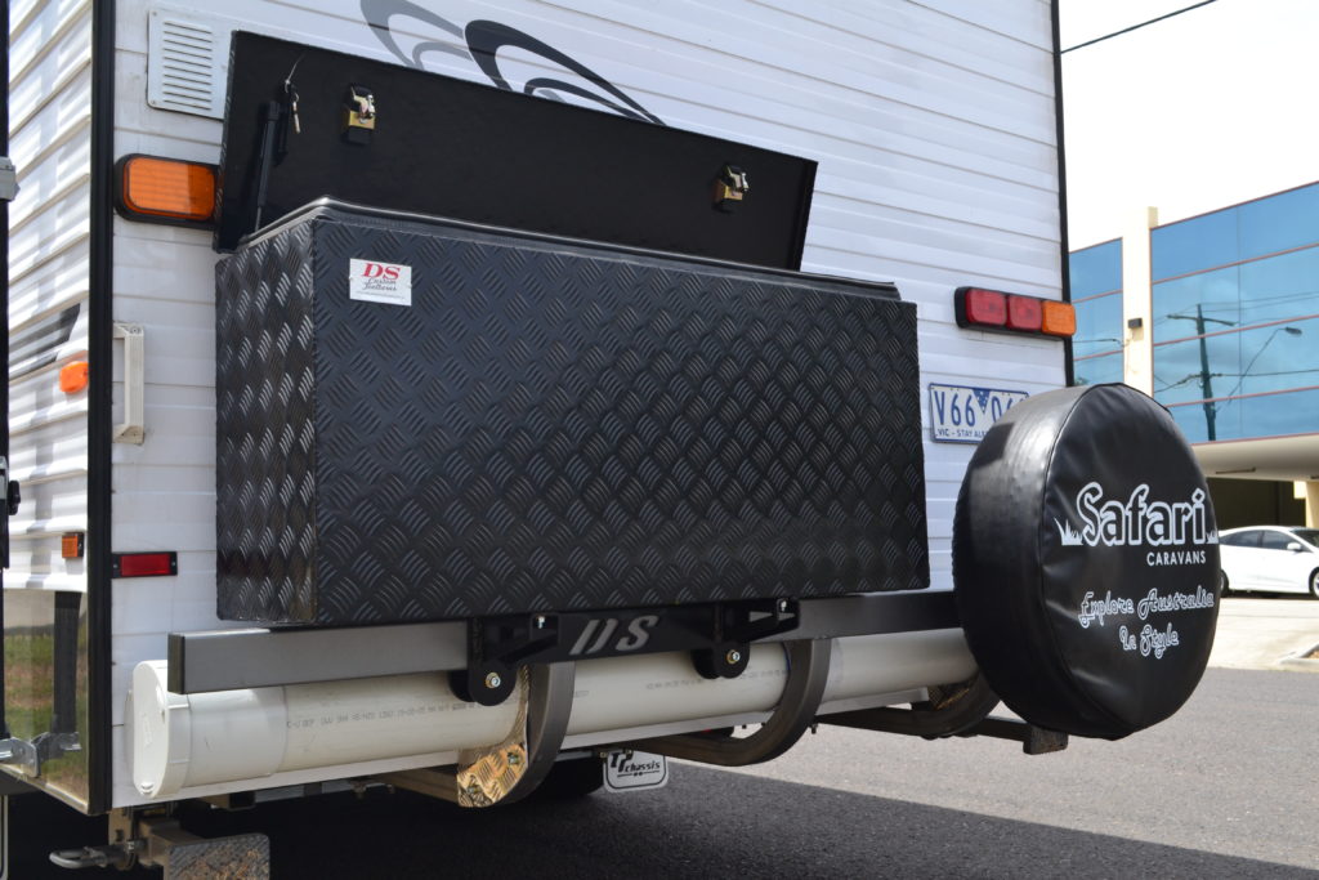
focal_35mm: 36
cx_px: 660
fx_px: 1319
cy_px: 440
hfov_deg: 53.1
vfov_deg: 36.9
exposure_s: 1/320
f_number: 10
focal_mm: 24
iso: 400
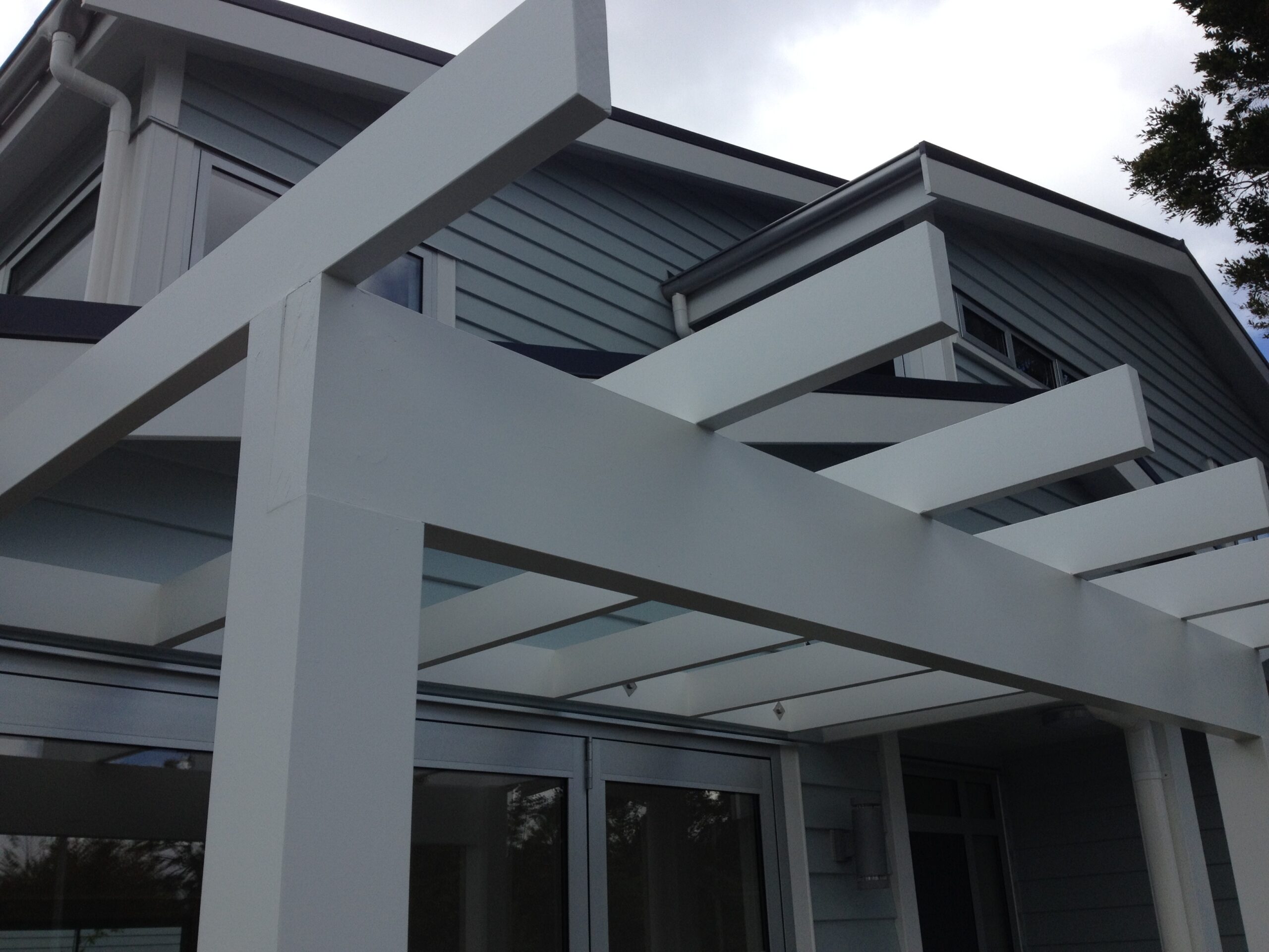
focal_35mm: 35
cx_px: 634
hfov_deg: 52.6
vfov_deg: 40.7
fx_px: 1283
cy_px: 476
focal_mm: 4.28
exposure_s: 1/1972
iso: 50
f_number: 2.4
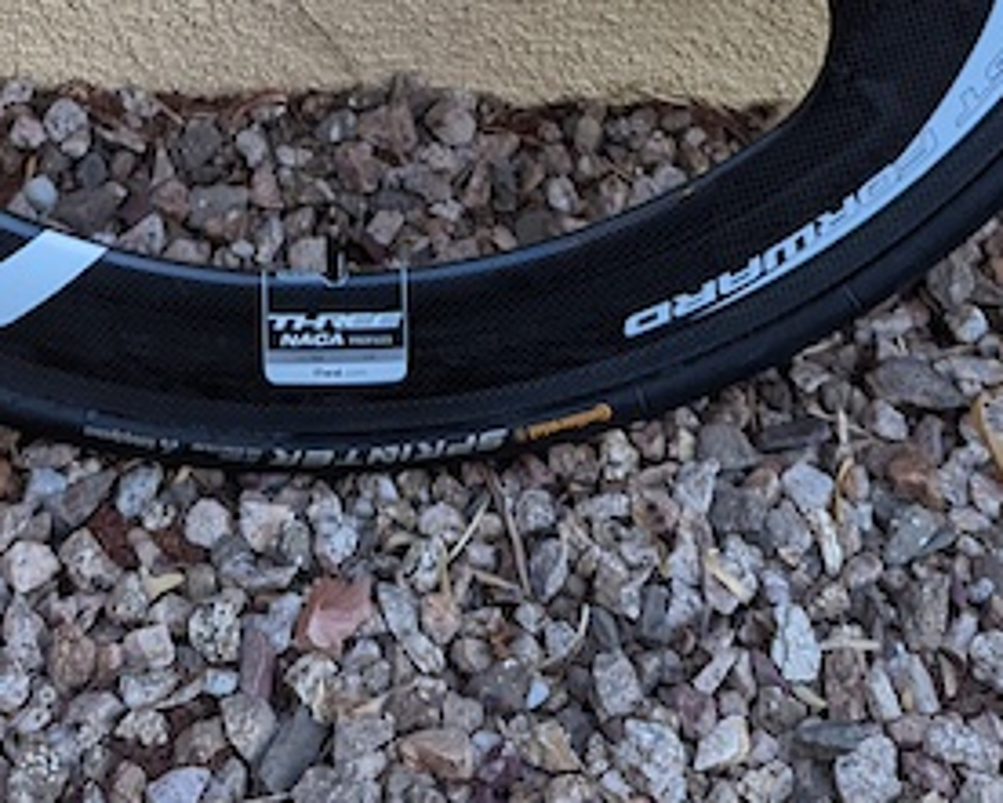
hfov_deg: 27.7
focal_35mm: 68
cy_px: -509
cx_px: 345
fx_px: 2019
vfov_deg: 18.9
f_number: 1.85
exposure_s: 1/67.9
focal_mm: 6.81
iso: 658
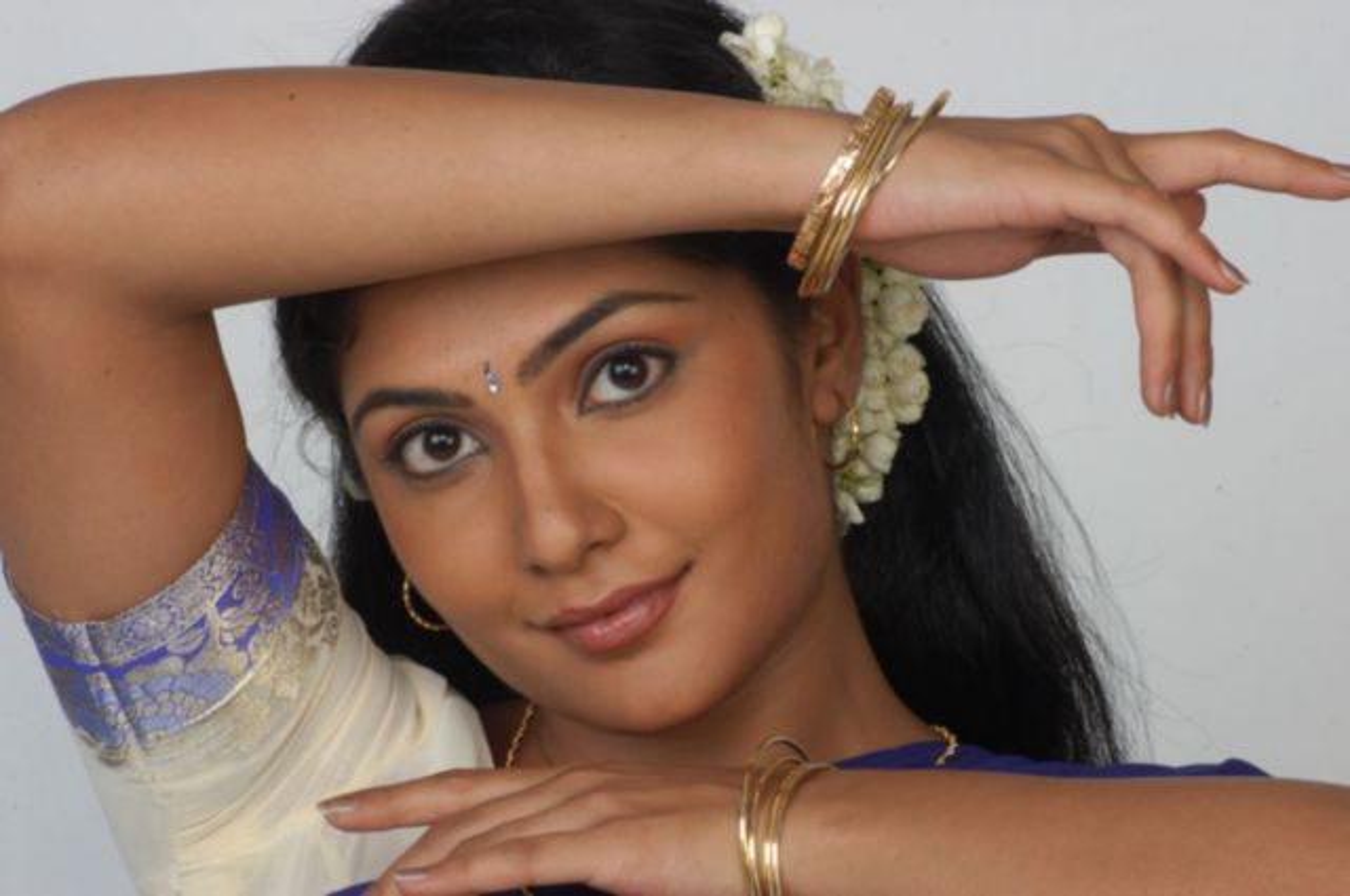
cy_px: 448
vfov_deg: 6.8
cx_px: 675
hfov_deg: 10.2
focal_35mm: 202
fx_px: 7584
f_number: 16
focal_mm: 135
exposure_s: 1/125
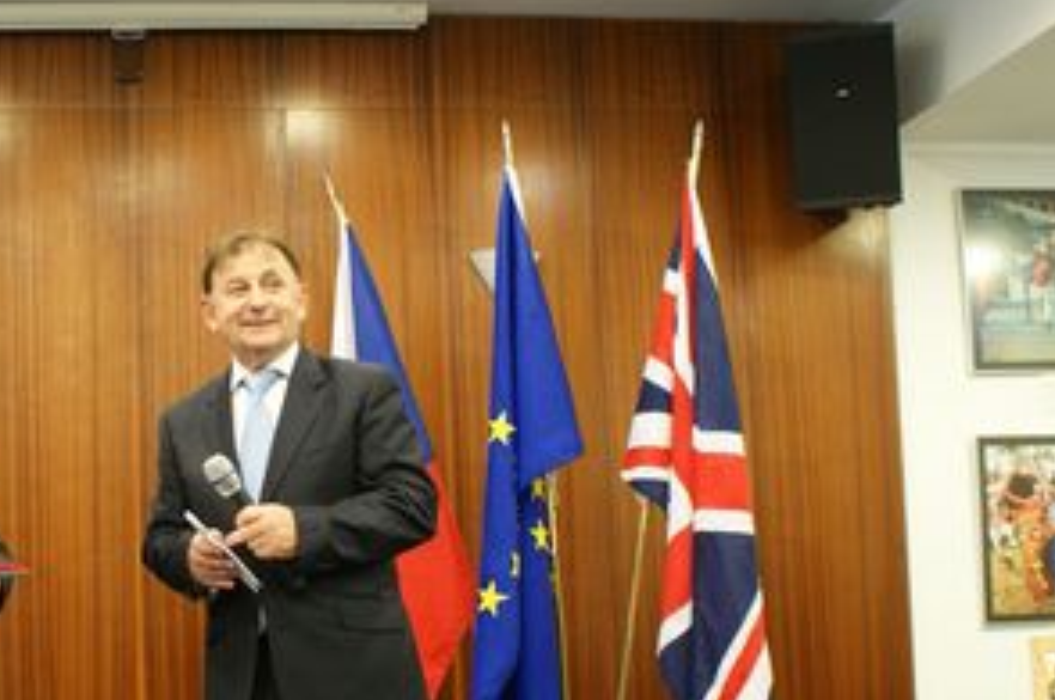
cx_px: 323
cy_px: 499
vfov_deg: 26.2
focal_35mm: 51
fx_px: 1492
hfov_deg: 38.3
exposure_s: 1/10
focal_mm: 20
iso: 400
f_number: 4
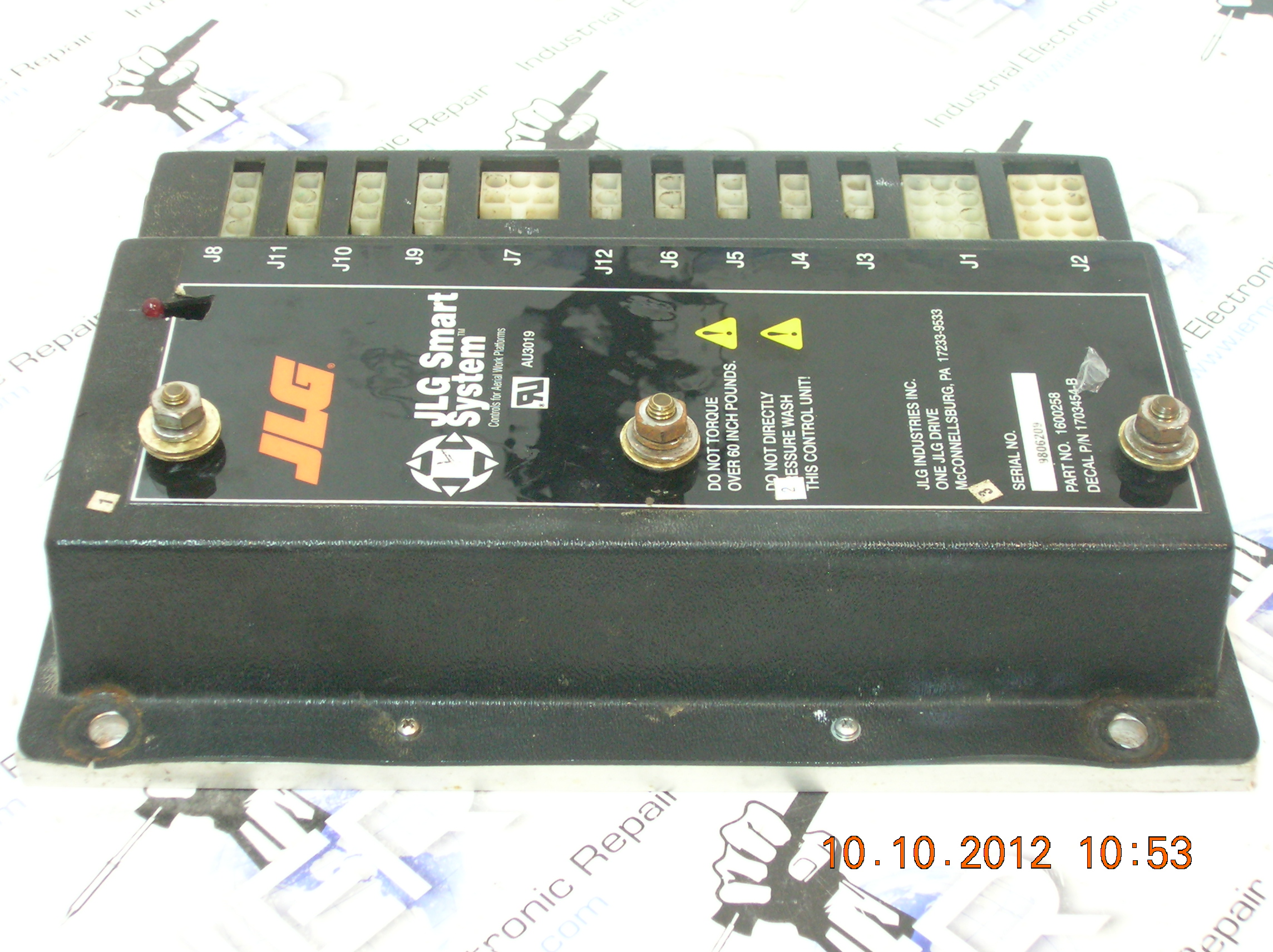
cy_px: 476
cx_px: 636
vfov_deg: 25.2
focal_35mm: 58
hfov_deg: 33.3
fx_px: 2131
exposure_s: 1/3.3
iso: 200
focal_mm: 9.7
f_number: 3.5
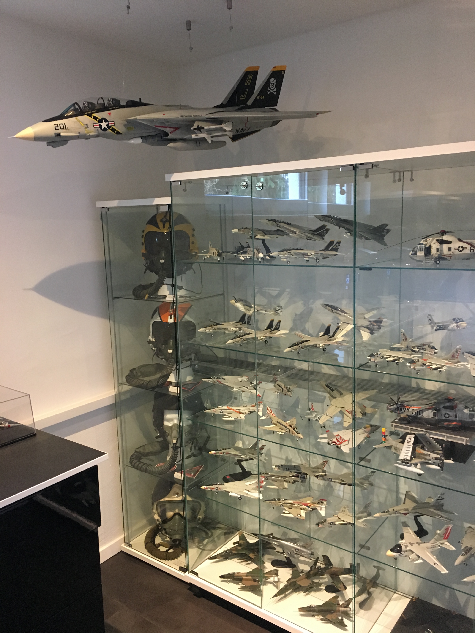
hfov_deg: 48.2
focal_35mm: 29
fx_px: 531
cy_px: 316
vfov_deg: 61.7
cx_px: 238
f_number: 2.2
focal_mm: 4.15
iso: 200
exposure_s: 1/20
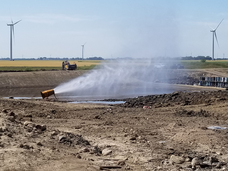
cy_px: 86
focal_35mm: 26
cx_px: 114
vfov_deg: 53.1
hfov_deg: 67.3
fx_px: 171
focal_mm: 4.25
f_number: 1.7
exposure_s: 1/4098
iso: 50
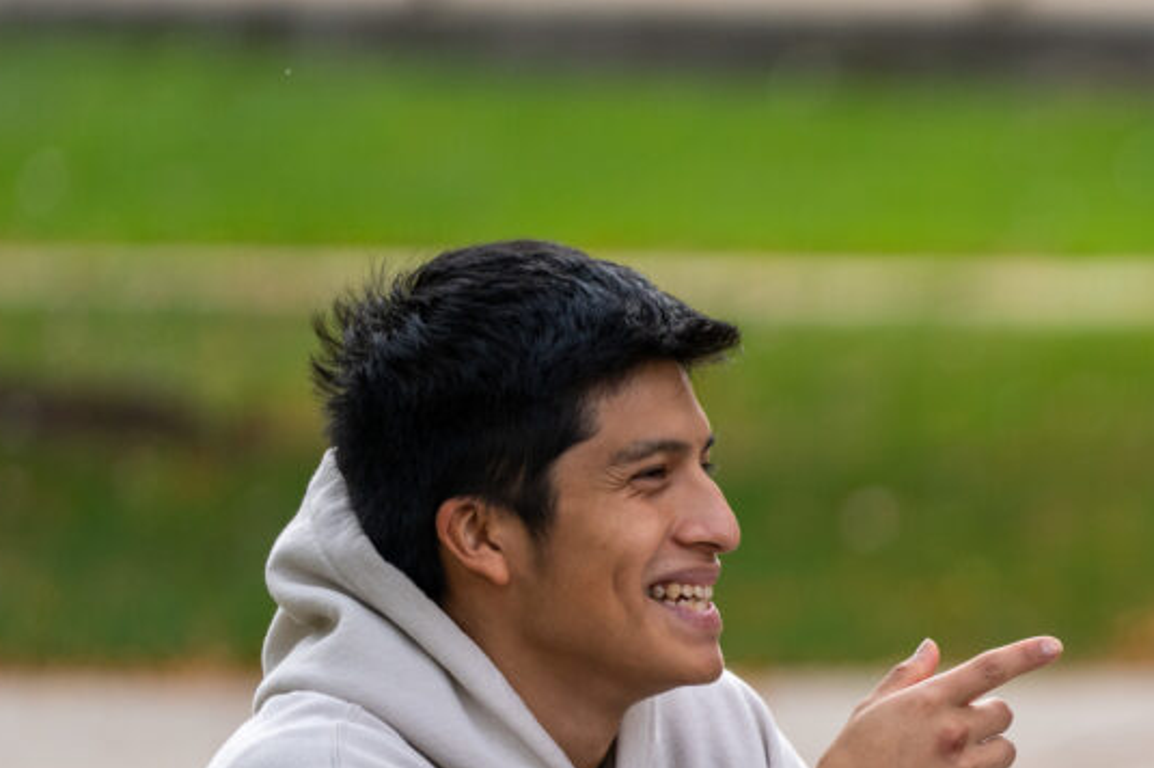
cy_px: 844
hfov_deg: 3.6
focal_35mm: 566
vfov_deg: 2.4
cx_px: 1572
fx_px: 18132
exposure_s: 1/1600
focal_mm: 197
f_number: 2.8
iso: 200
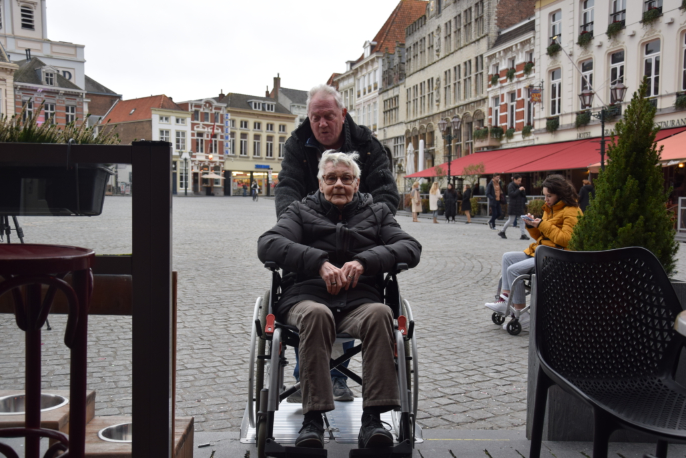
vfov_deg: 34.2
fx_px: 743
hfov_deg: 49.5
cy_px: 229
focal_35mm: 39
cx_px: 343
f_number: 5.6
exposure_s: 1/125
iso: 400
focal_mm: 26
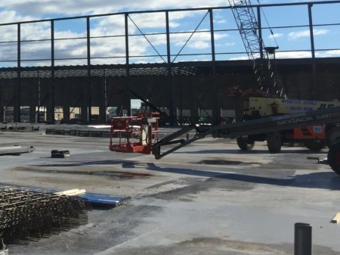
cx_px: -9
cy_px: 3
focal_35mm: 66
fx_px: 648
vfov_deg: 21.5
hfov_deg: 27.5
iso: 32
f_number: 2.2
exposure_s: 1/3597
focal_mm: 4.15
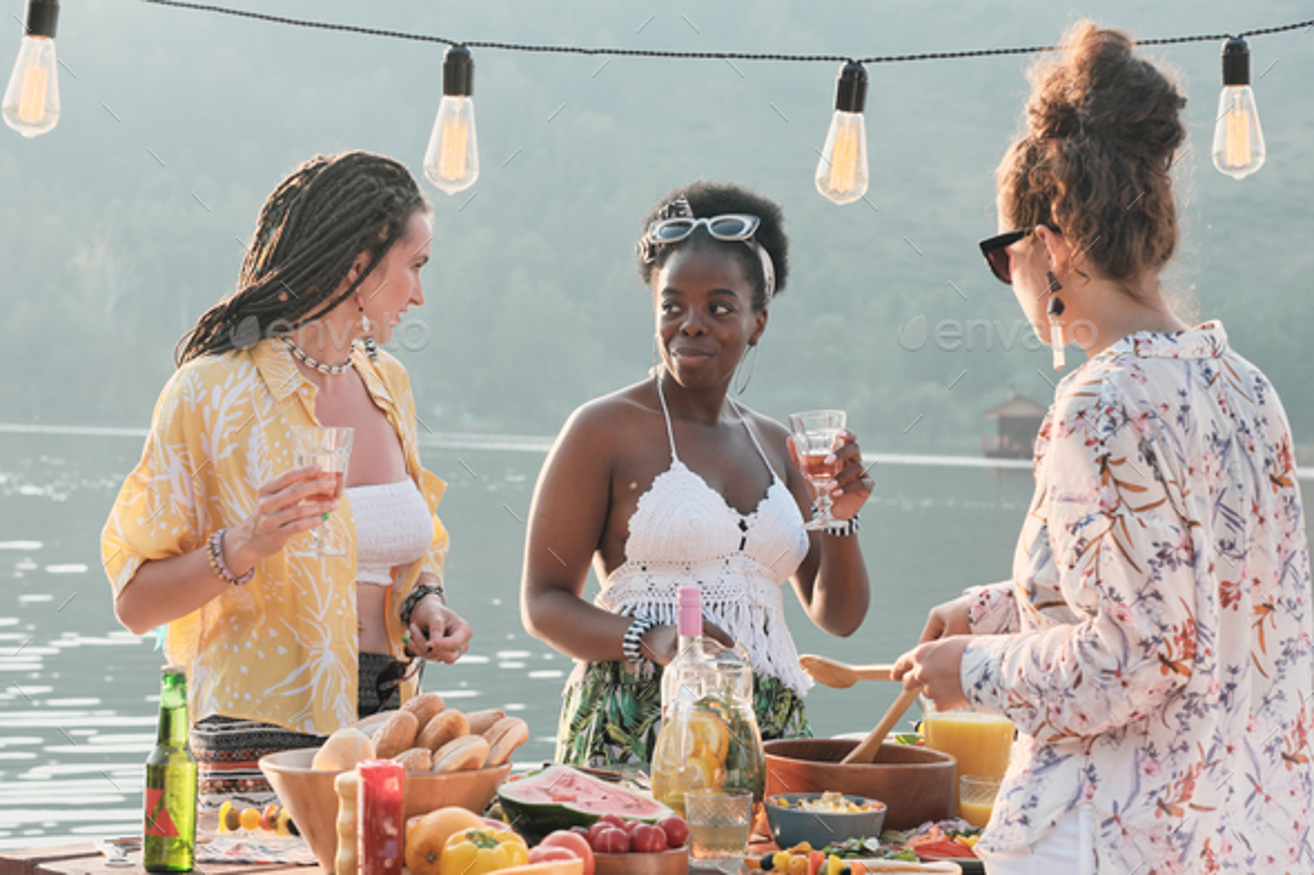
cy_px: 438
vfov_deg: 16.3
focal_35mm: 84
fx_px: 3065
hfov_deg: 24.2
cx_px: 657
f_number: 5.6
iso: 640
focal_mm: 56
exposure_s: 1/640
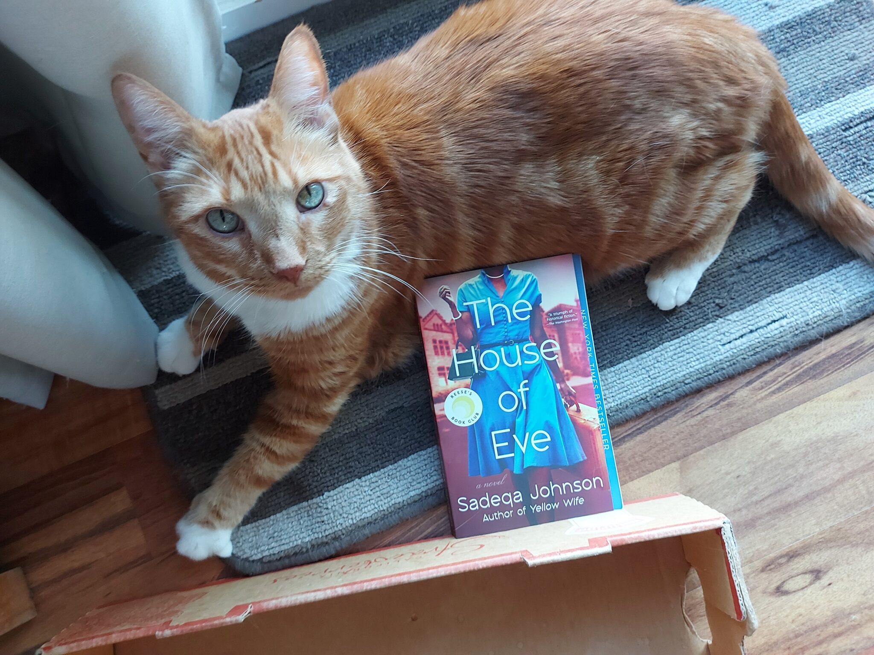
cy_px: 328
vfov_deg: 56.8
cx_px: 437
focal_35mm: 24
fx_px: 606
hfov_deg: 71.6
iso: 250
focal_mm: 5.23
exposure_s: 1/30
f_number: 1.8
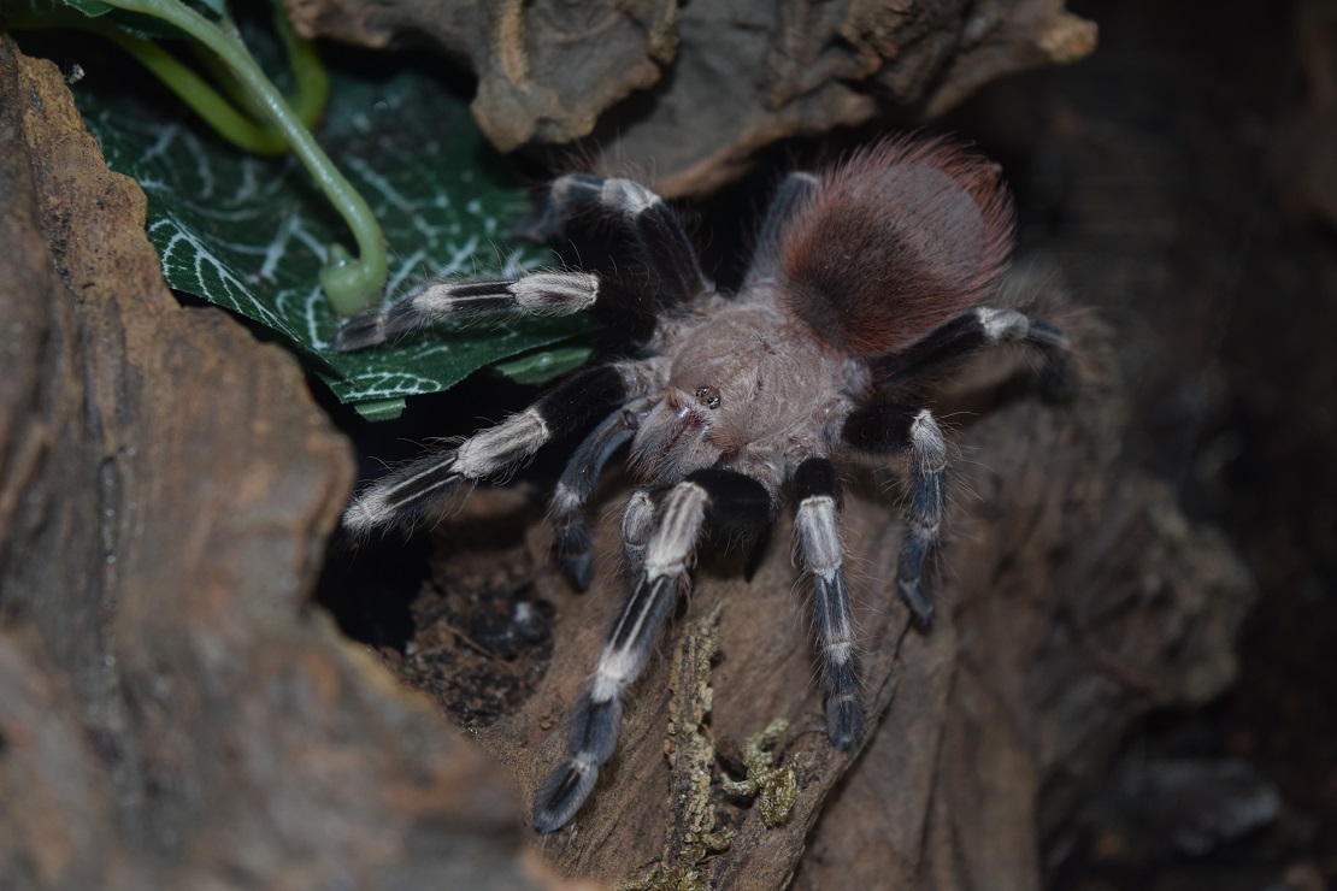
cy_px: 446
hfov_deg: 24.6
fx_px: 3064
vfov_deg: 16.6
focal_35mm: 82
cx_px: 668
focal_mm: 55
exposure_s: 1/60
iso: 560
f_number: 5.6
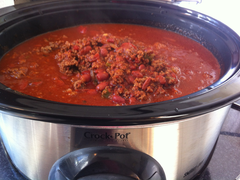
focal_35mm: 36
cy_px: 88
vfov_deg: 39.7
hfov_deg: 51.4
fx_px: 250
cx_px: 121
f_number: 2.8
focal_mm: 3.85
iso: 100
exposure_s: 1/15
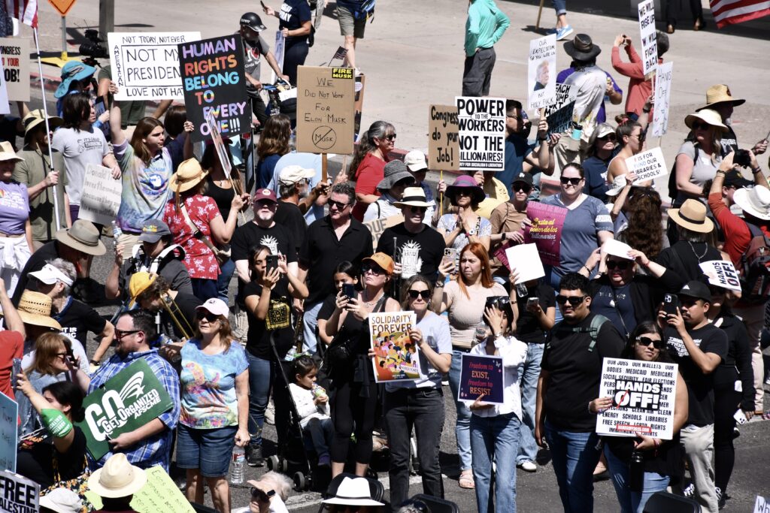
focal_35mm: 210
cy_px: 256
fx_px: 4492
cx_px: 385
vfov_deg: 6.5
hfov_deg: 9.8
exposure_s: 1/500
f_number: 10
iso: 200
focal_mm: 140
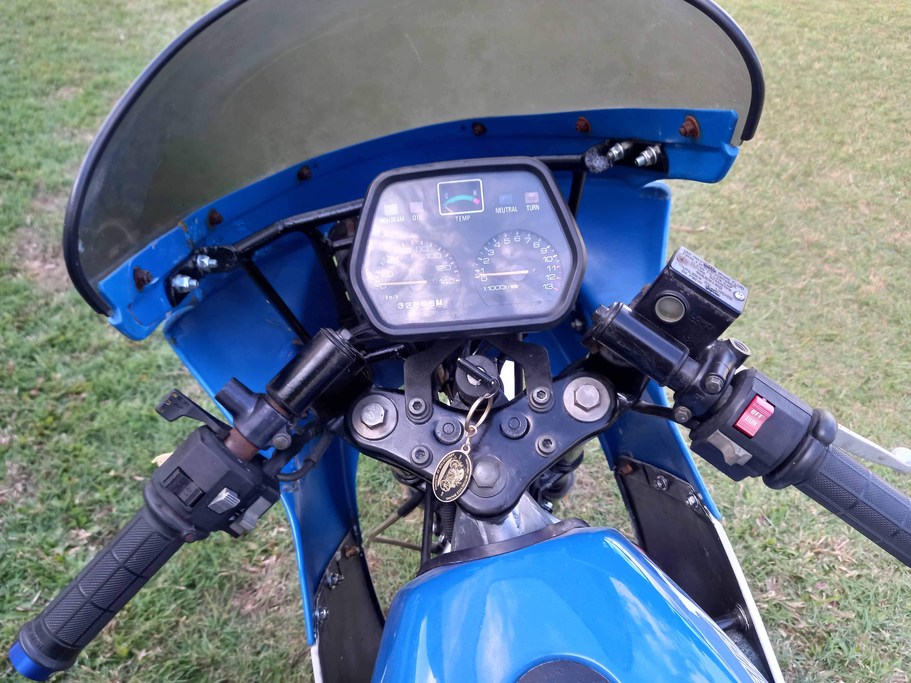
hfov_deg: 69.4
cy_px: 342
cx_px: 456
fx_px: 658
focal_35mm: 25
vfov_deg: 54.9
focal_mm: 4.6
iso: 80
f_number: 2
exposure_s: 1/60
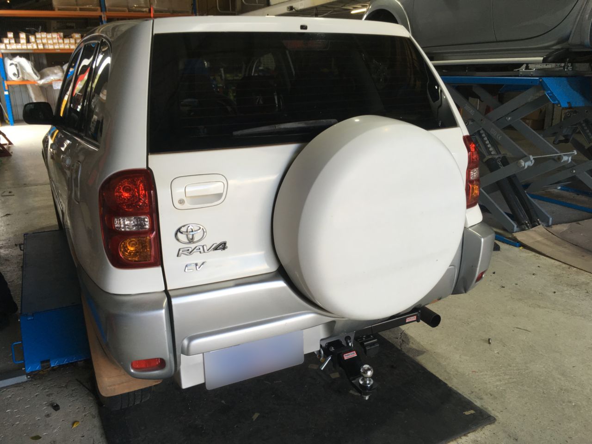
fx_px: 496
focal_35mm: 29
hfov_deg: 61.7
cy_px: 222
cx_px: 296
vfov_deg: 48.2
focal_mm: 4.15
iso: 32
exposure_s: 1/100
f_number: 2.2
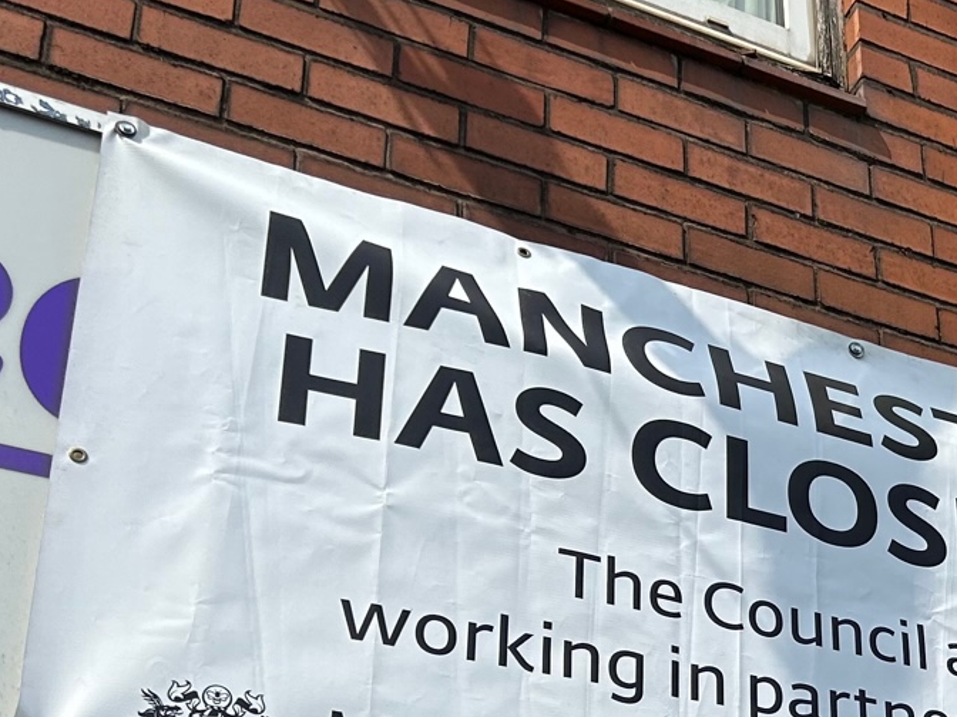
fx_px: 2156
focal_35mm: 78
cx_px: 1054
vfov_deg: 18.6
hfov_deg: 23.5
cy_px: 637
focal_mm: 5.7
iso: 50
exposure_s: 1/4831
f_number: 1.5
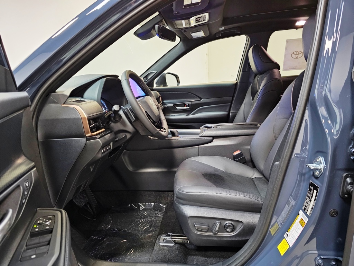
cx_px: 177
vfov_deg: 58.9
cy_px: 133
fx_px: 235
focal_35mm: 23
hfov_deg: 73.9
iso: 640
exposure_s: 1/24
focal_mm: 6.3
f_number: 1.7
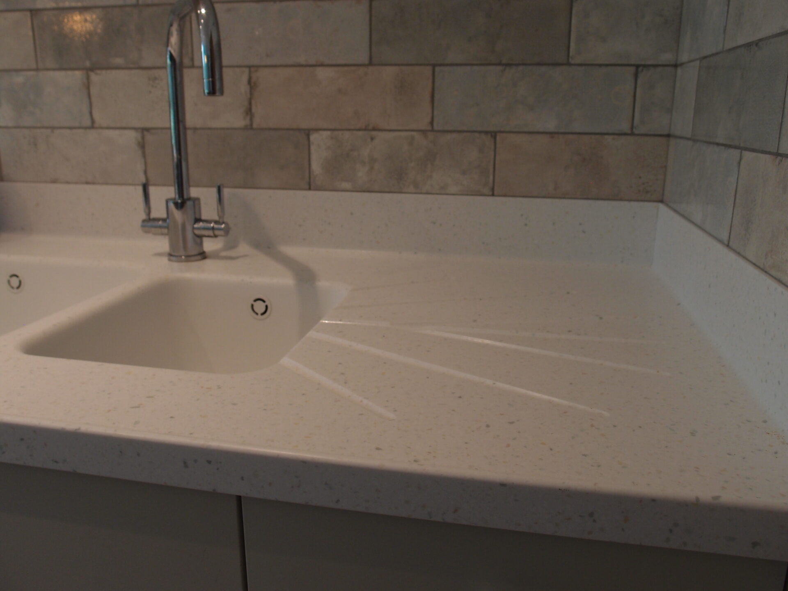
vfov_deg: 49.7
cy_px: 296
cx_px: 394
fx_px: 637
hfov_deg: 63.4
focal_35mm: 28
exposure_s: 1/100
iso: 100
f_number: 2.5
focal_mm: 6
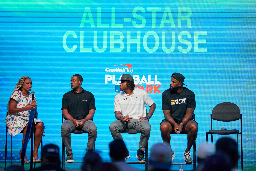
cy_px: 86
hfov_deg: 15.2
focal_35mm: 135
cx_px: 128
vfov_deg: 10.2
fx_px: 960
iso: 3200
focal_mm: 135
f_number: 2
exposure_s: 1/1600
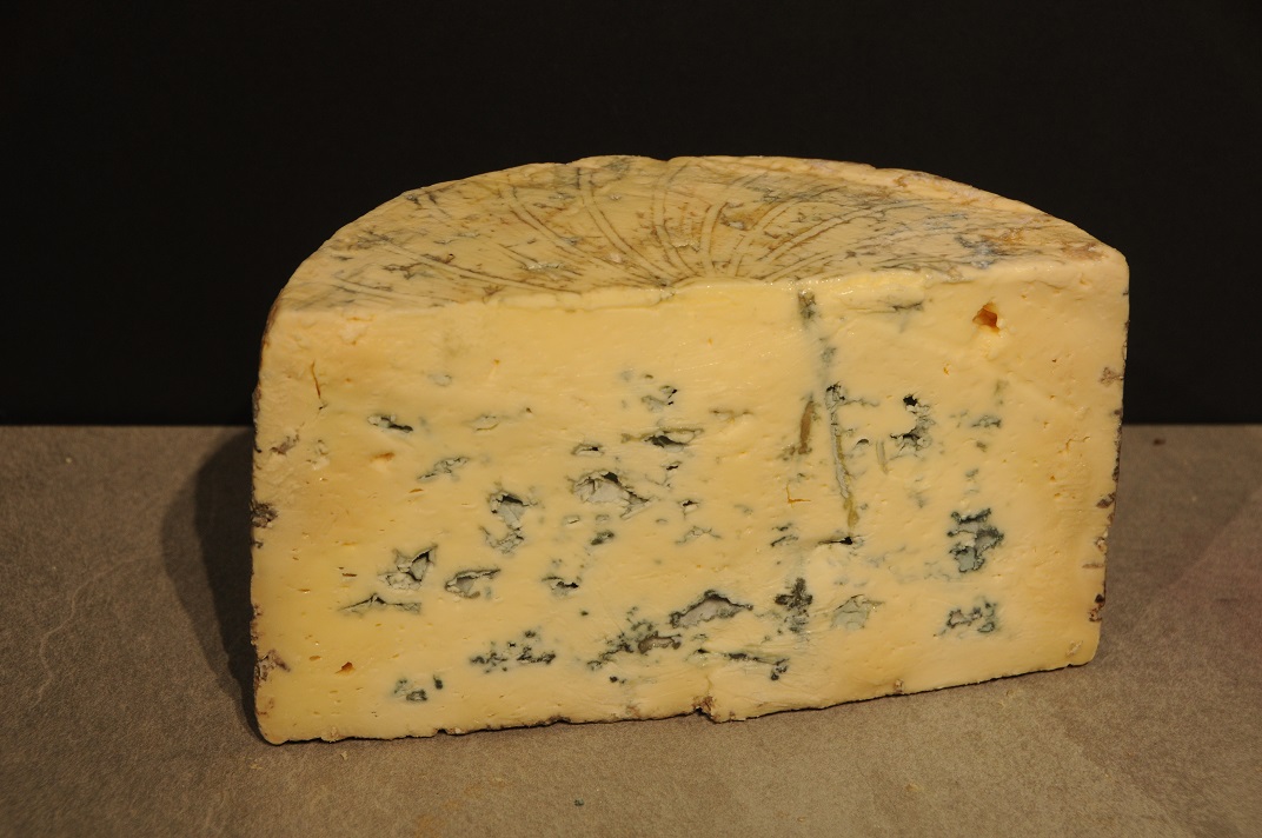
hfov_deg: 21.9
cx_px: 631
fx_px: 3256
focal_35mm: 93
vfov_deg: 14.7
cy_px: 419
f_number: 8
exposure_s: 1/250
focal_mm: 62
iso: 400
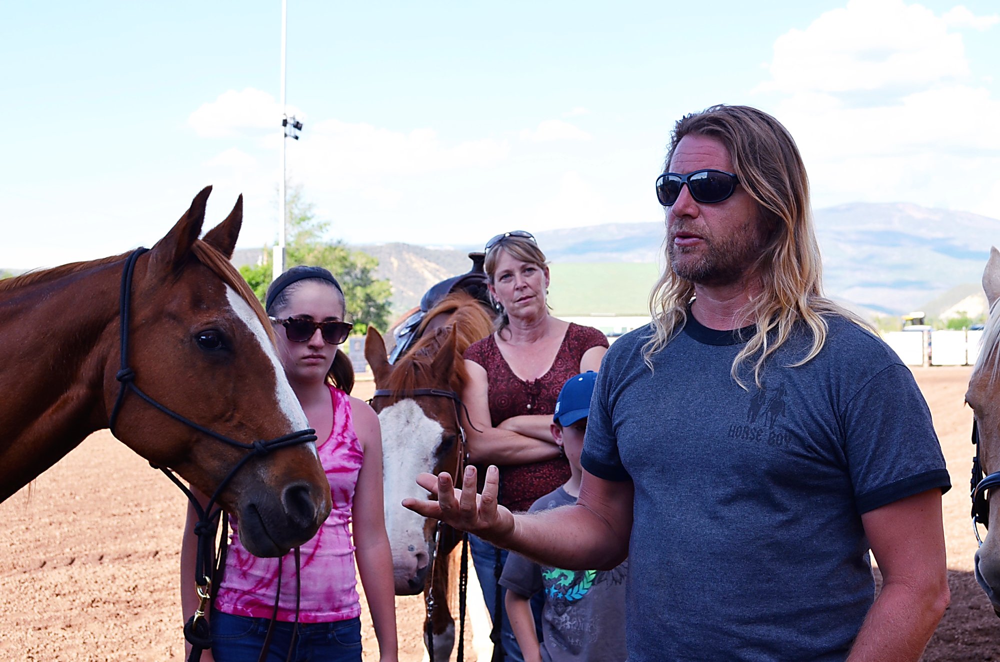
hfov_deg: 39.0
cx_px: 500
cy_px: 331
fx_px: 1414
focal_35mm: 51
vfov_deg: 26.4
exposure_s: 1/250
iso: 180
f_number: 8
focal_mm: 34
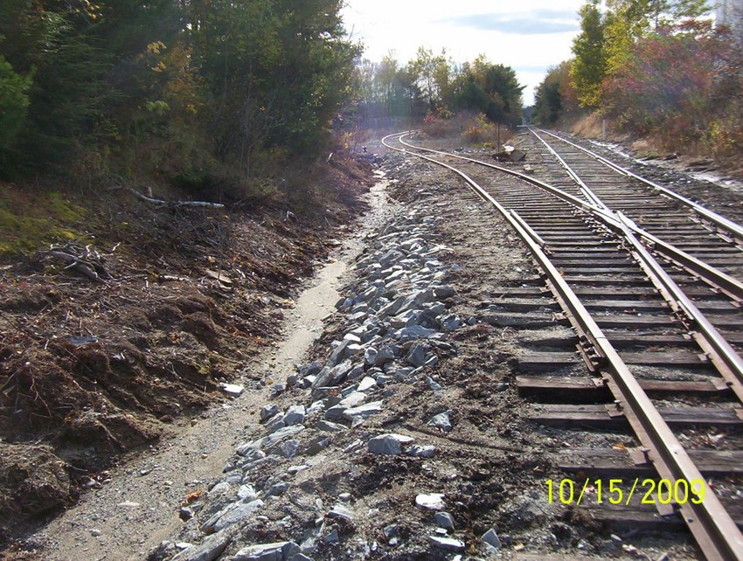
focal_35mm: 43
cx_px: 372
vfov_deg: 33.7
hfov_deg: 43.7
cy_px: 280
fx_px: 925
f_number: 5.17
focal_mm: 5.77
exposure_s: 1/304
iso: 100
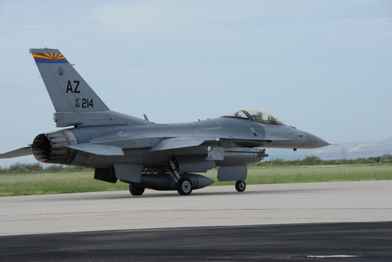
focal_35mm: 200
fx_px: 2178
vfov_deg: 6.9
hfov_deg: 10.3
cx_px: 196
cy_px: 131
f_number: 16
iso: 1600
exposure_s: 1/1000
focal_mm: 200
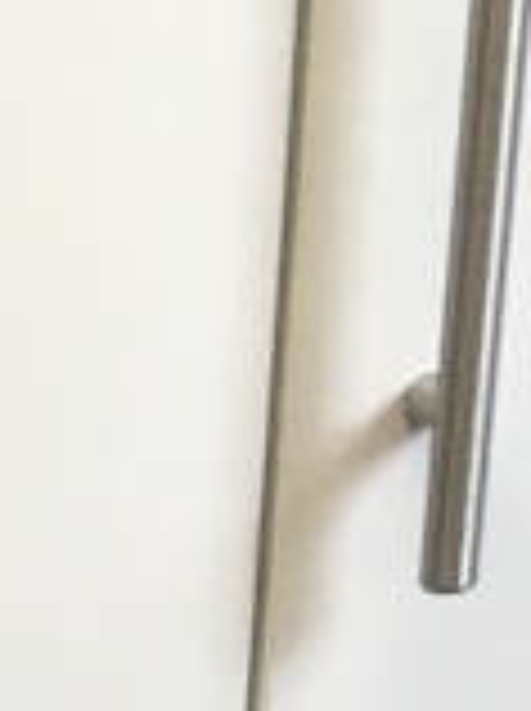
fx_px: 3015
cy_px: 1575
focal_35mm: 147
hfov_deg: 9.0
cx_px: -783
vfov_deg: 11.6
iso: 64
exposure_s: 1/33
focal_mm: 4.15
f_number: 2.2
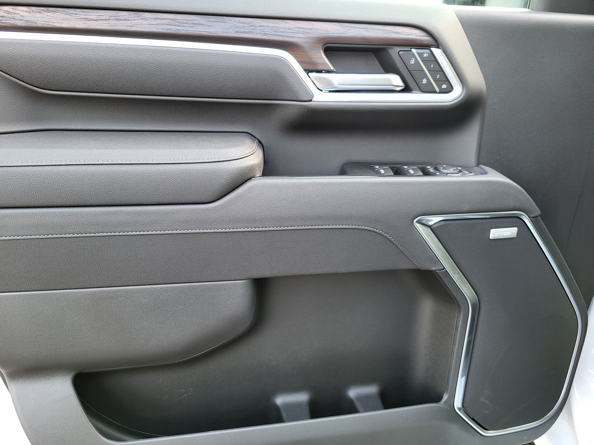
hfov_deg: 67.3
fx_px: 446
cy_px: 222
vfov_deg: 53.1
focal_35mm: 26
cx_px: 297
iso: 160
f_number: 1.8
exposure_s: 1/120
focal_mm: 5.4
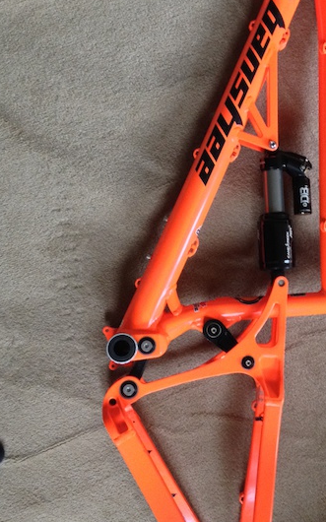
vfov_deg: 36.3
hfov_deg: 22.7
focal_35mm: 56
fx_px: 796
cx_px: 273
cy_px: 263
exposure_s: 1/20
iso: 320
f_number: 2.4
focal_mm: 4.28
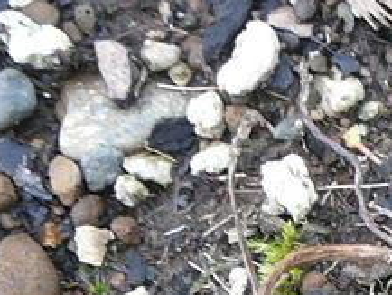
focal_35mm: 161
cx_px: 683
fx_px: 1824
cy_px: 561
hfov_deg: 11.5
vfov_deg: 8.8
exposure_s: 1/30
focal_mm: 5.2
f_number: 2.8
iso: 100
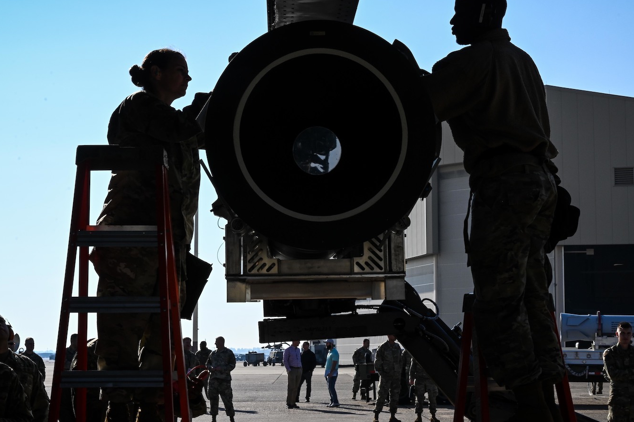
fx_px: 1215
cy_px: 221
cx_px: 351
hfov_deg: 29.2
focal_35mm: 69
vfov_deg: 19.7
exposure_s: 1/200
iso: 320
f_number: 22
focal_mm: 48
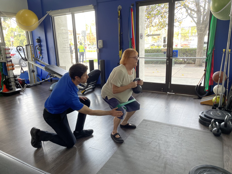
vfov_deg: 53.1
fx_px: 174
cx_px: 116
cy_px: 87
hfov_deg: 67.3
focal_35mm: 26
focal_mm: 4.2
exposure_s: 1/60
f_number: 1.6
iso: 80
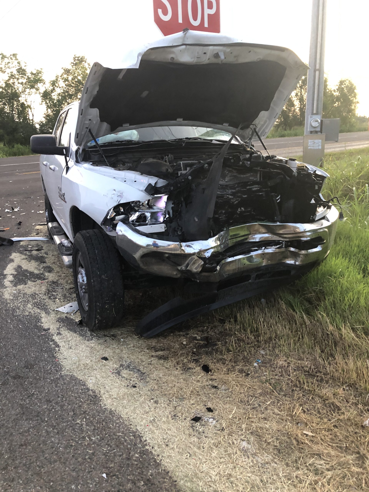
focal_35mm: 28
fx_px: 398
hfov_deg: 49.7
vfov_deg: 63.4
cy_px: 246
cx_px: 184
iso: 64
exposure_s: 1/15
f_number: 1.8
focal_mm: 3.99
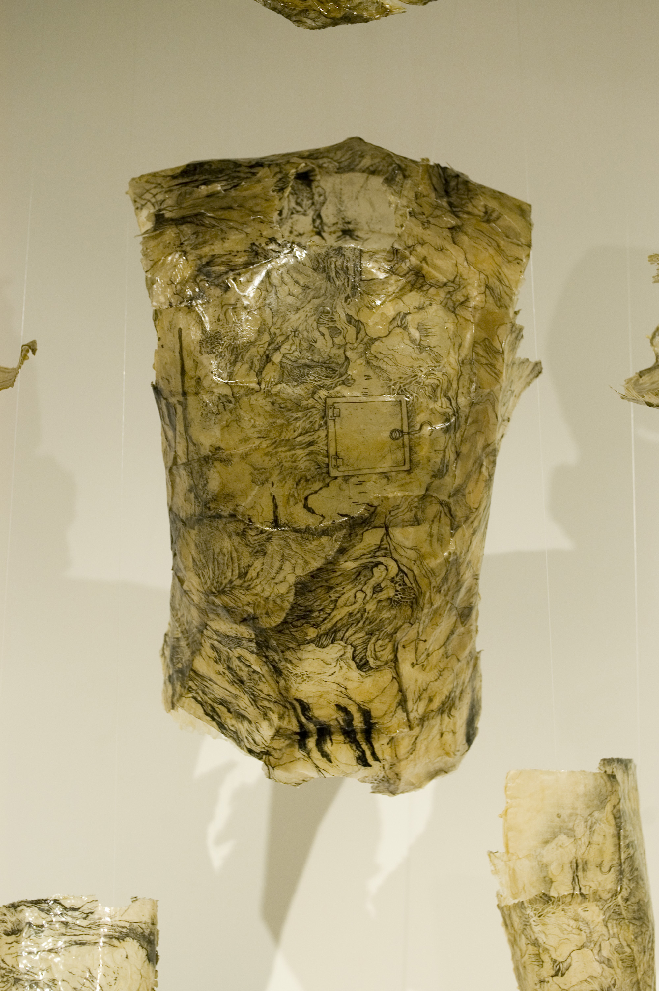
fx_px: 1444
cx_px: 330
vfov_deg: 37.9
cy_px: 496
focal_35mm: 52
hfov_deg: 25.7
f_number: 3.2
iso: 200
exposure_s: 1/13
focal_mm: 35
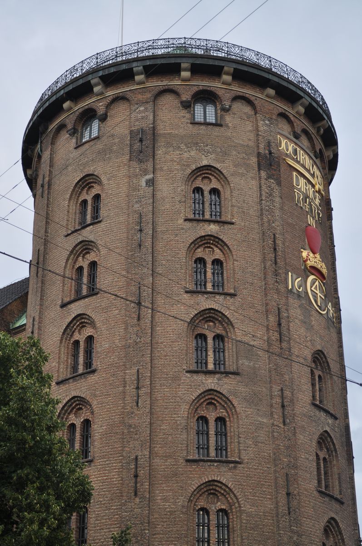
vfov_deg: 29.9
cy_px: 273
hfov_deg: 20.1
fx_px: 1021
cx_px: 181
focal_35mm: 68
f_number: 5.6
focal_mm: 45
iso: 200
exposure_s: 1/125
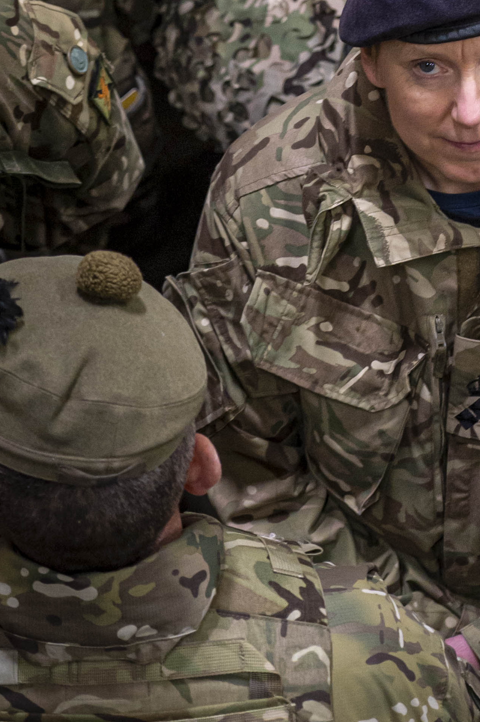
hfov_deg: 5.3
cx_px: 683
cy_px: -164
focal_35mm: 259
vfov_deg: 7.9
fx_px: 5187
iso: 1250
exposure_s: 1/100
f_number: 2.8
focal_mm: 82
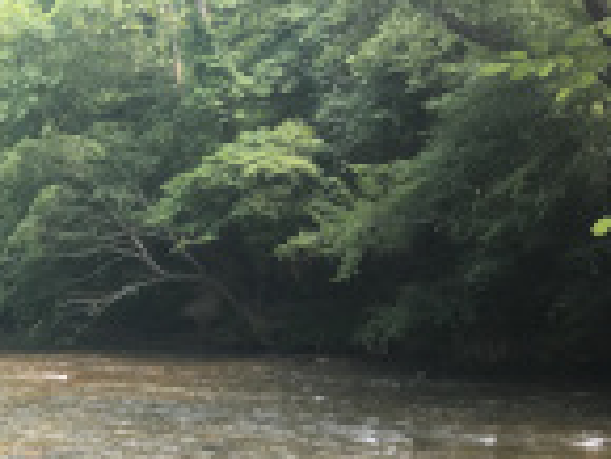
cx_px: -177
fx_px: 1413
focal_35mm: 80
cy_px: 459
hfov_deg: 22.0
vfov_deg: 18.0
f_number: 2.2
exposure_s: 1/120
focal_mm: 4.15
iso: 40
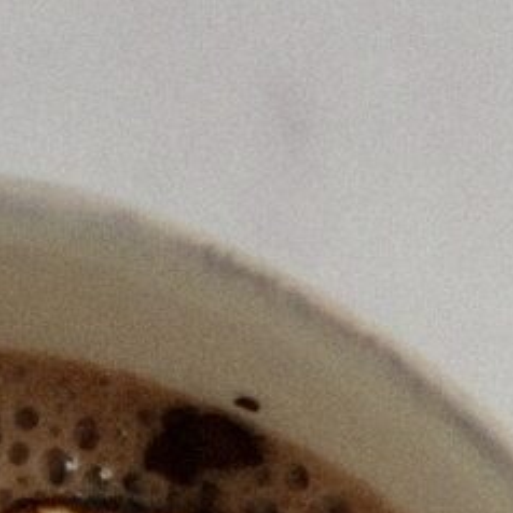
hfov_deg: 6.8
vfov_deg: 6.5
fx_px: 4292
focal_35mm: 256
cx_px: -137
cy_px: 1222
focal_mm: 23
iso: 500
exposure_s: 1/220
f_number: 4
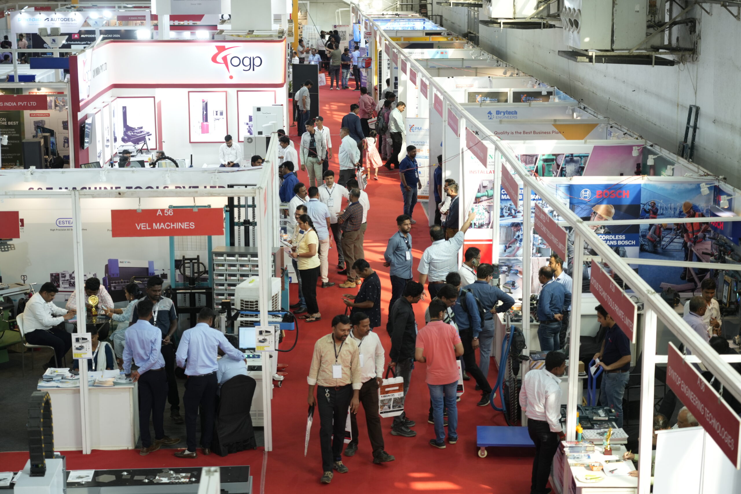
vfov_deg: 19.7
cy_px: 247
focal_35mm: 69
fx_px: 1420
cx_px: 370
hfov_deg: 29.2
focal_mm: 69
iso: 800
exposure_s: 1/100
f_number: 4
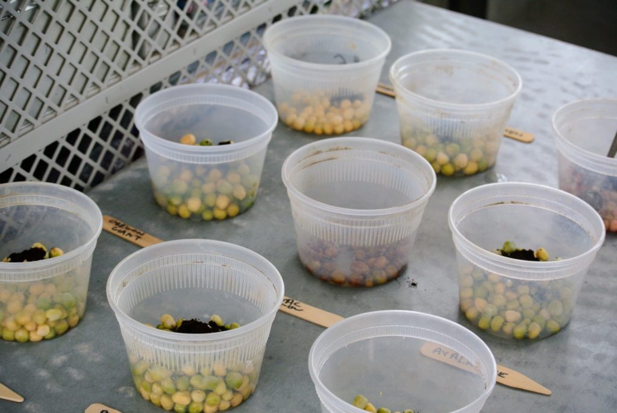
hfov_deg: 24.4
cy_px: 206
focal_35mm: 83
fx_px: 1424
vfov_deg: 16.5
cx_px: 308
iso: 400
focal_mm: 30.9
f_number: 3.8
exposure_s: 1/60
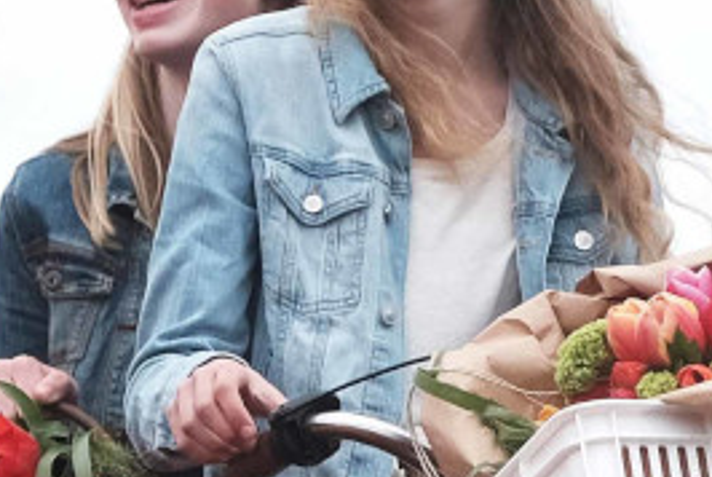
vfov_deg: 3.0
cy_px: 967
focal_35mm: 456
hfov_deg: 4.5
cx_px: 418
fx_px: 9028
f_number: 2.8
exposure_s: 1/1250
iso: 400
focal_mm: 50
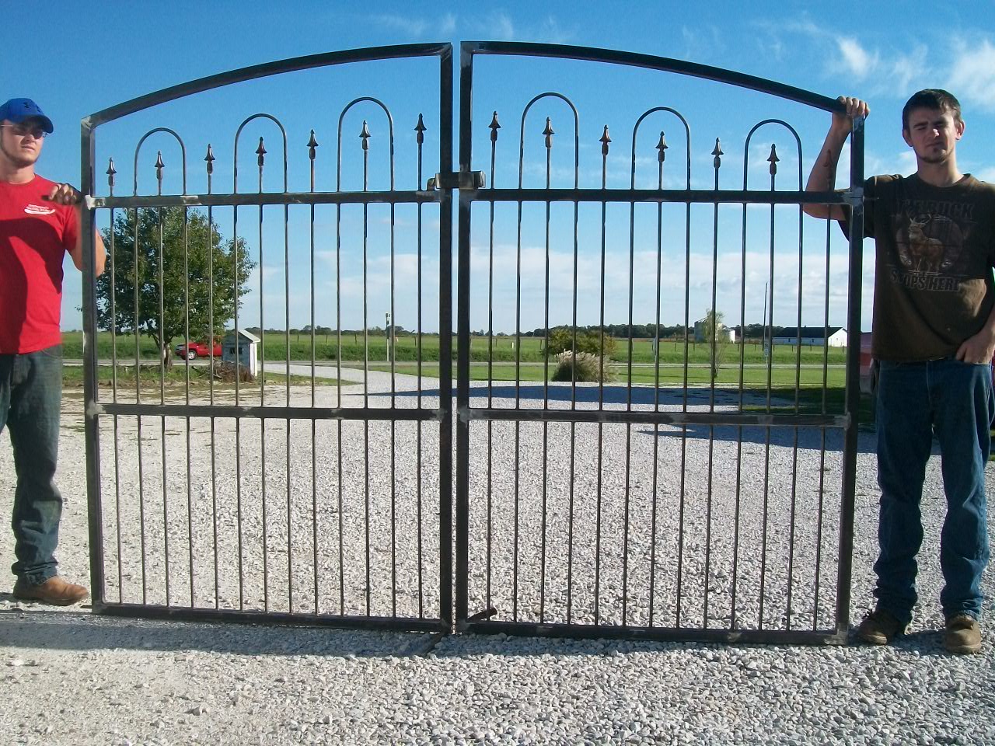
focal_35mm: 36
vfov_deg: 39.7
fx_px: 1035
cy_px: 373
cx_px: 498
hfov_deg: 51.4
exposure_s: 1/500
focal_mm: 6
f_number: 4.8
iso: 80
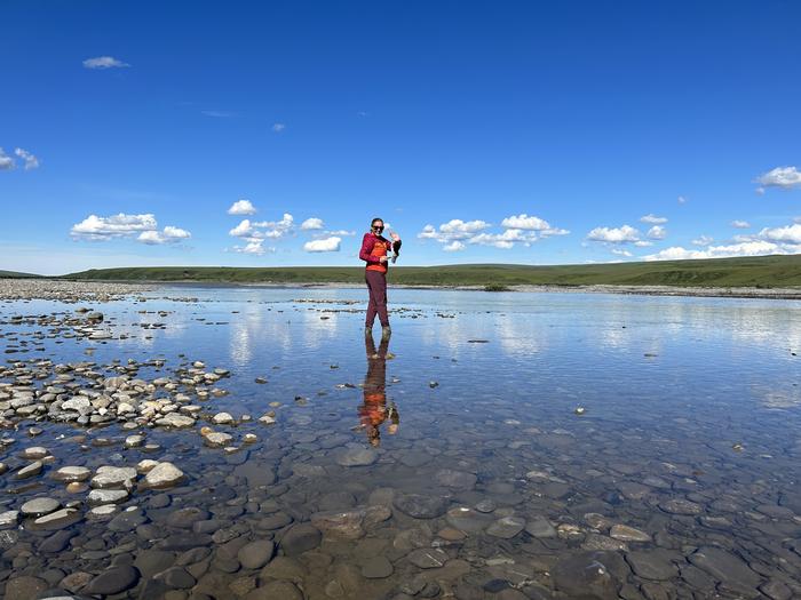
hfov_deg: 67.3
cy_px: 300
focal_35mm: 26
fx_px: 602
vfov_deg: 53.1
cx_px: 400
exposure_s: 1/6211
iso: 50
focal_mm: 5.7
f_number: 1.5
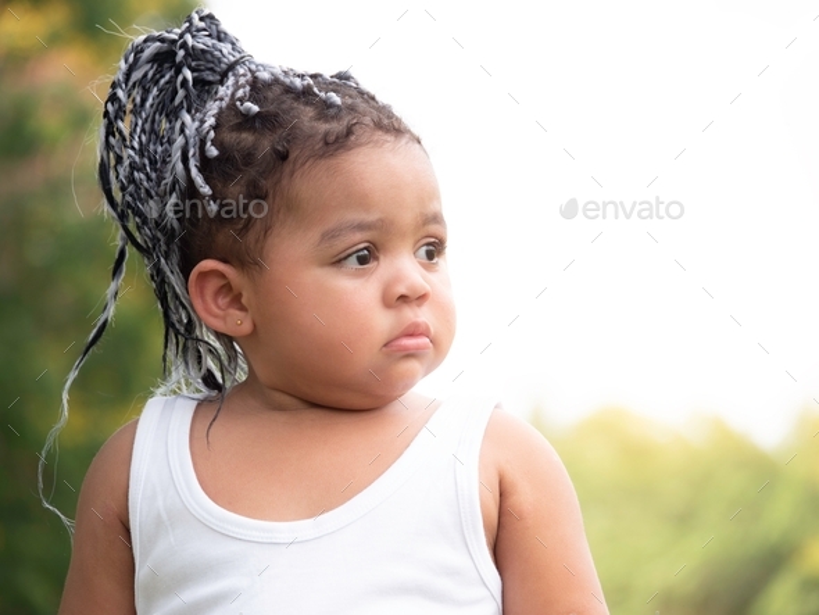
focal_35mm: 200
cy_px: 308
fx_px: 4734
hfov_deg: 9.9
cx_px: 410
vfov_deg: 7.4
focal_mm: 100
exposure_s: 1/250
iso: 200
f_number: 4
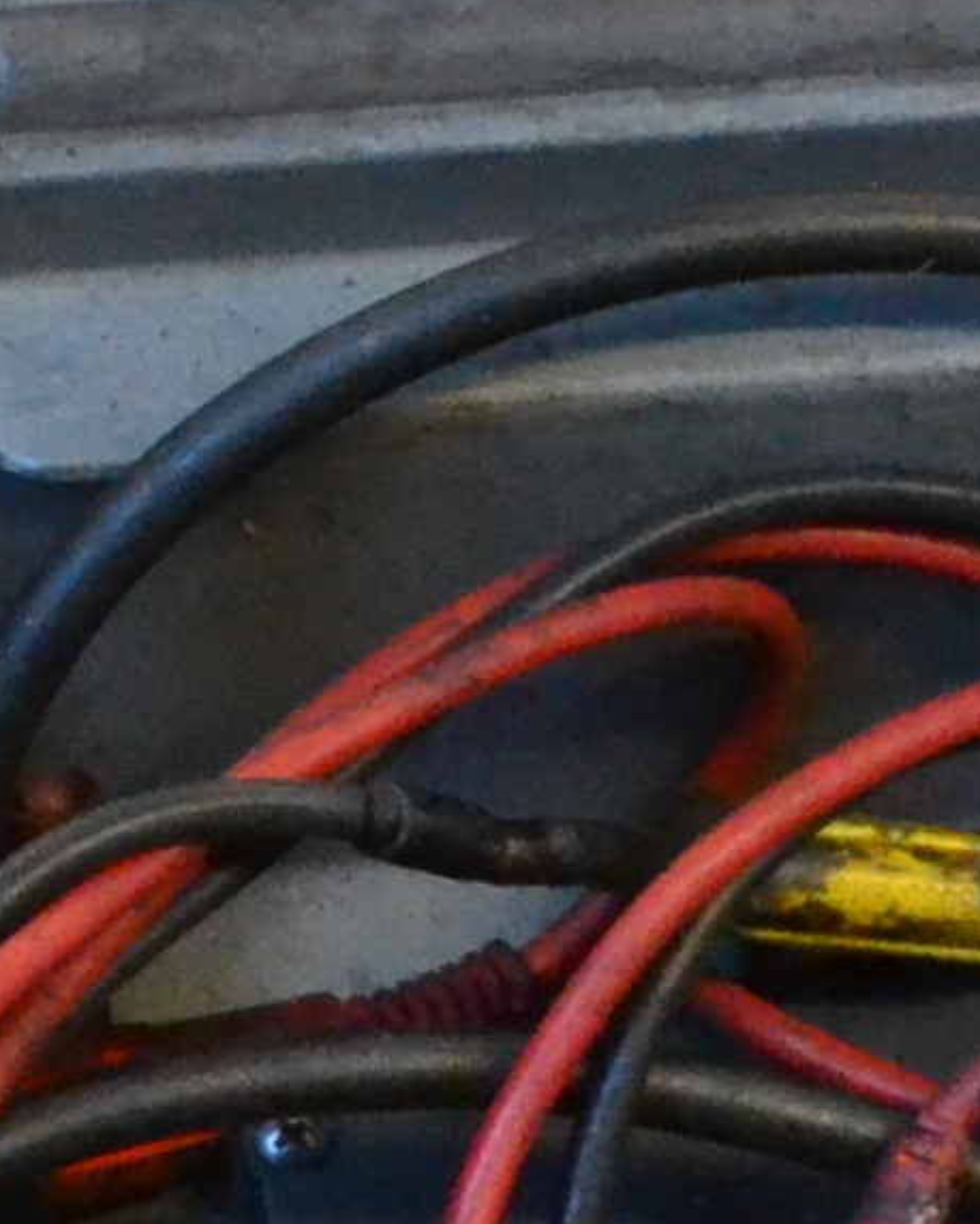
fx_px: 7392
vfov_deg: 9.5
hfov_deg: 7.6
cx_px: 220
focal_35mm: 204
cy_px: 490
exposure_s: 1/160
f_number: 3.5
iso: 3200
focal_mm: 18
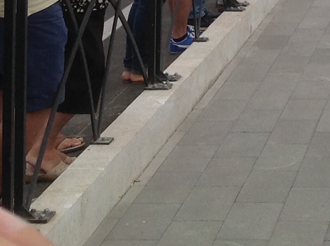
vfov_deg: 9.3
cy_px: -250
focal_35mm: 149
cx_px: 441
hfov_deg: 12.8
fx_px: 1418
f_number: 2.4
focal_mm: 4.28
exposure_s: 1/1681
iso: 50
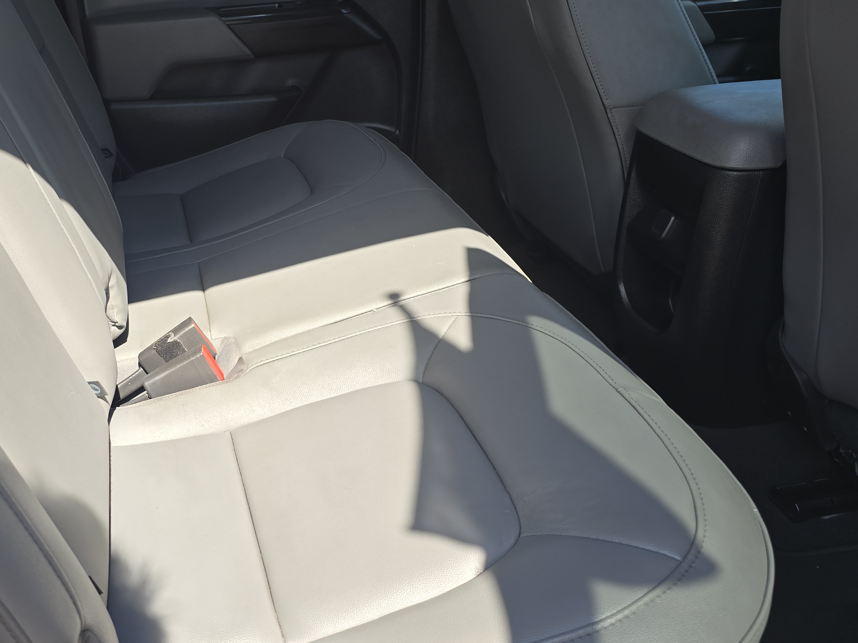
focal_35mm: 34
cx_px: 233
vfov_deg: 41.8
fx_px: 843
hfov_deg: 52.0
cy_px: 331
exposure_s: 1/180
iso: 12
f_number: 1.7
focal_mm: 6.3
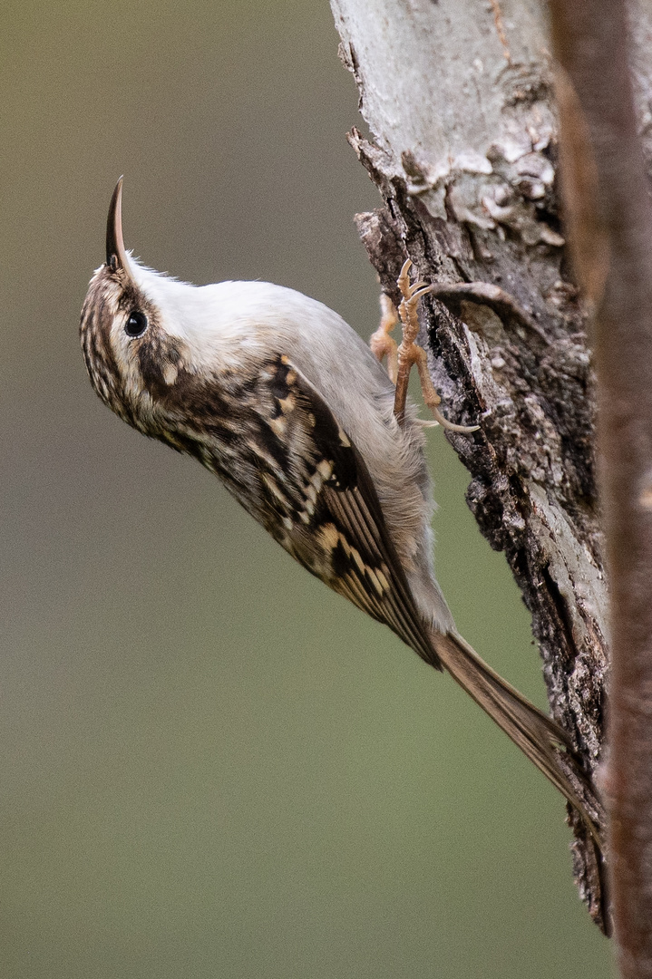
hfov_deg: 2.7
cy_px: 490
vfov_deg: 4.1
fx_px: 13595
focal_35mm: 500
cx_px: 326
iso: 1250
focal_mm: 500
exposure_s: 1/200
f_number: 5.6
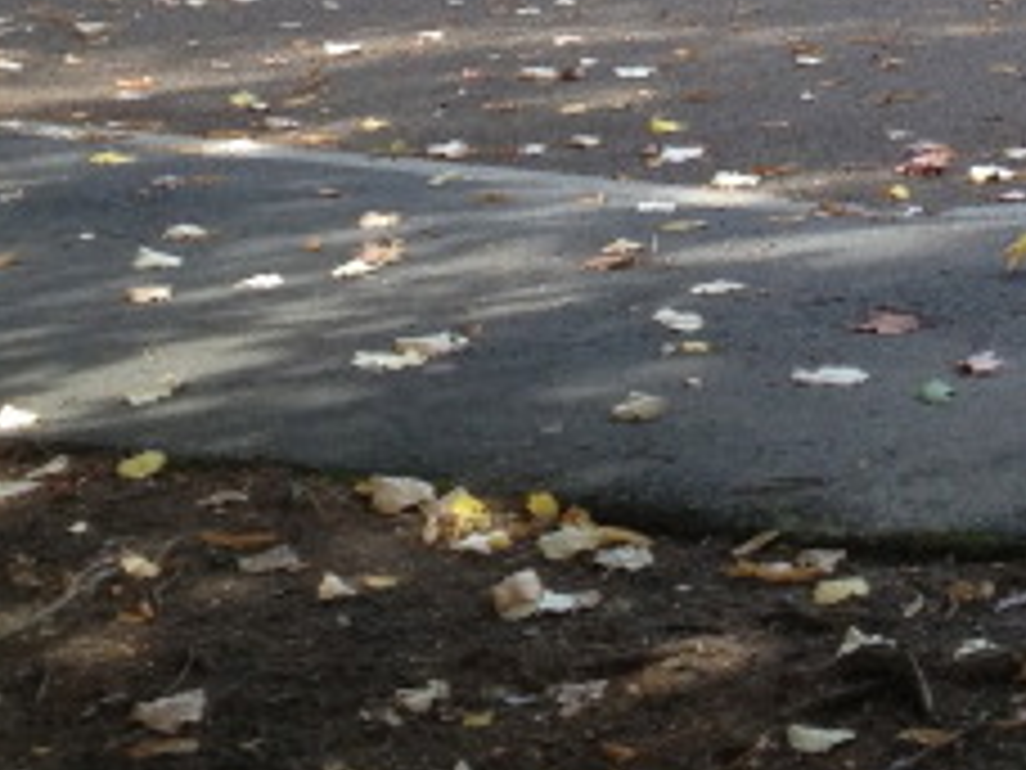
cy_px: -612
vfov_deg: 9.0
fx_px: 4653
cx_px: 1112
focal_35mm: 157
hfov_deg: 12.4
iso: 50
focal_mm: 4.28
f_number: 2.4
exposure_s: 1/243
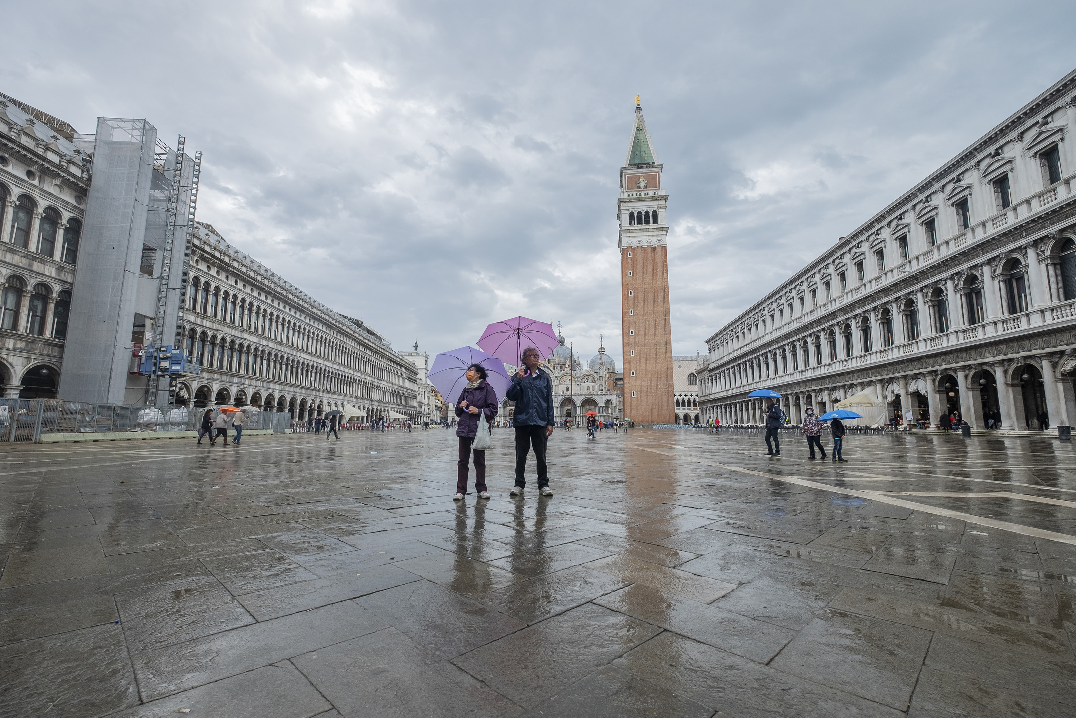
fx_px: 448
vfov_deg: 77.3
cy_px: 359
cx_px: 538
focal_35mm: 15
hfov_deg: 100.4
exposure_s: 1/180
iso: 200
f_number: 5.6
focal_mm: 10
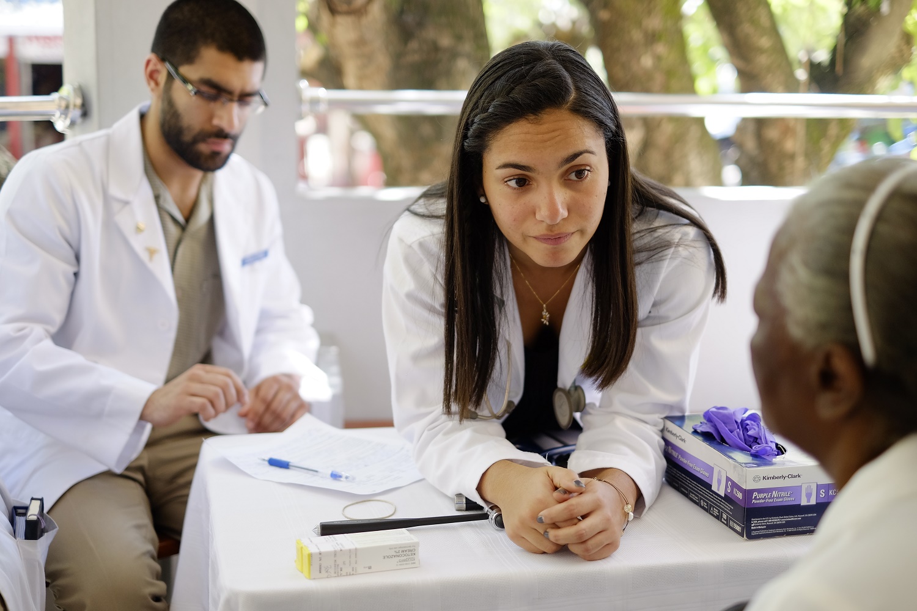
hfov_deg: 37.5
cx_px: 458
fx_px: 1350
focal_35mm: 53
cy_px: 306
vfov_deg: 25.5
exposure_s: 1/350
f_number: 1.4
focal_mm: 35
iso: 400
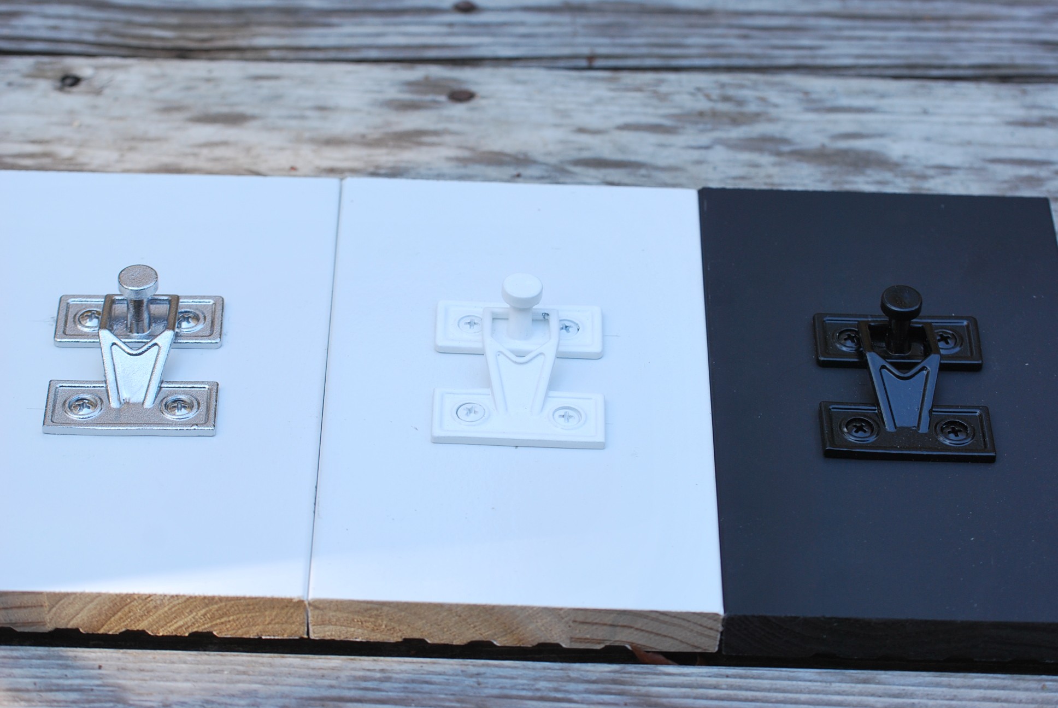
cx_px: 529
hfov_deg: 22.6
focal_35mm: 90
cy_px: 354
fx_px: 2648
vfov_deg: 15.2
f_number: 6.3
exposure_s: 1/125
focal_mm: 60
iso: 200
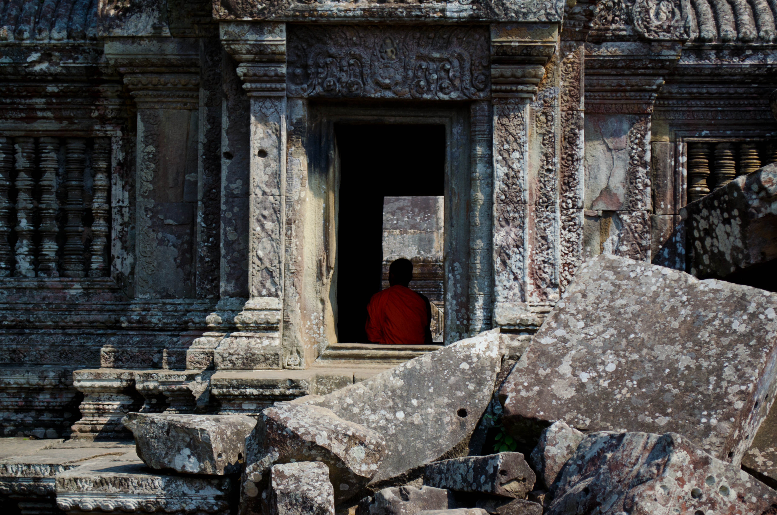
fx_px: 1777
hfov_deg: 24.7
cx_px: 388
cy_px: 258
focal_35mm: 82
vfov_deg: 16.5
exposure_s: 1/125
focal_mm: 55
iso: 200
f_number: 5.6
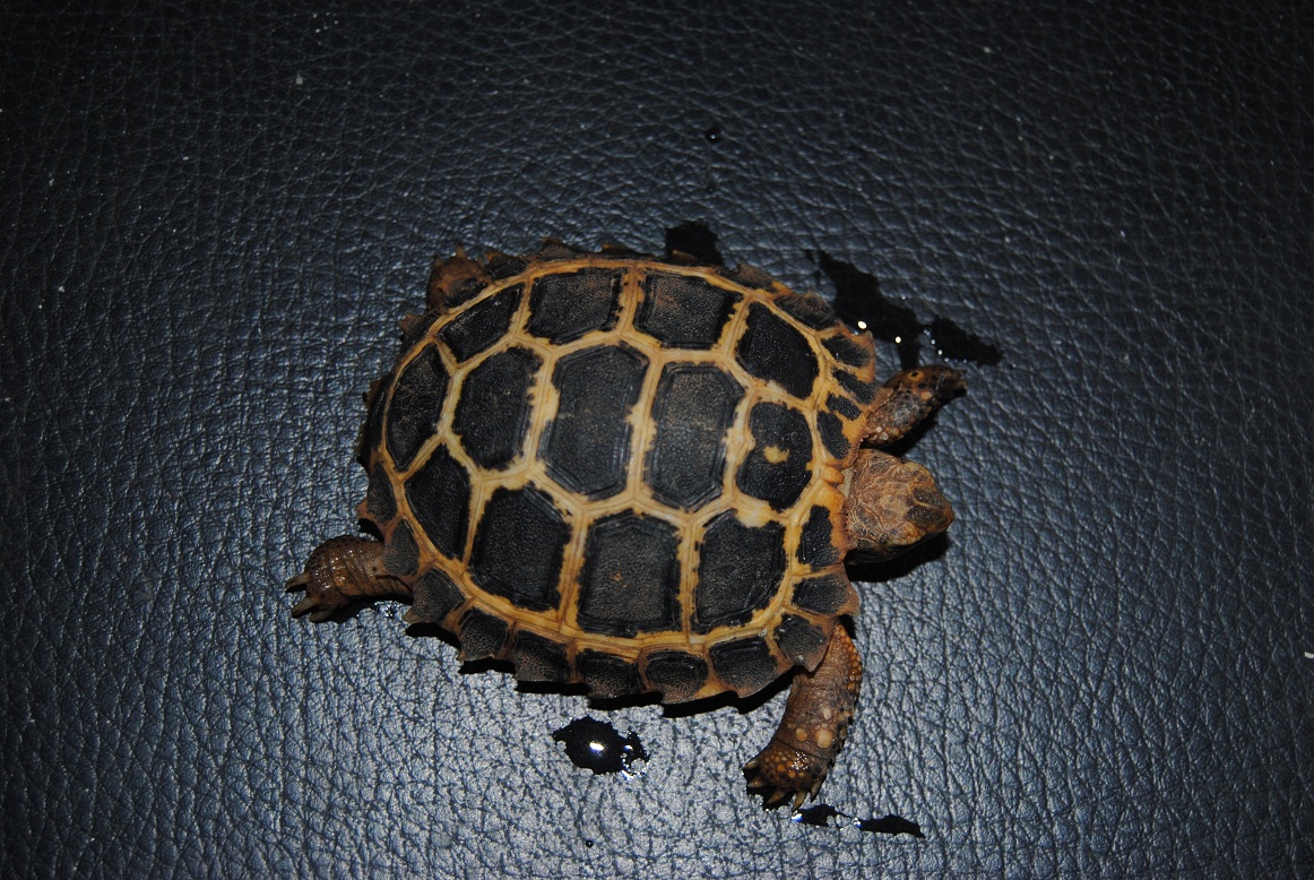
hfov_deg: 35.0
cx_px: 657
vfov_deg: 23.8
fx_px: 2083
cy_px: 440
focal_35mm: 57
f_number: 4.8
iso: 200
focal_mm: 38
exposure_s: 1/60
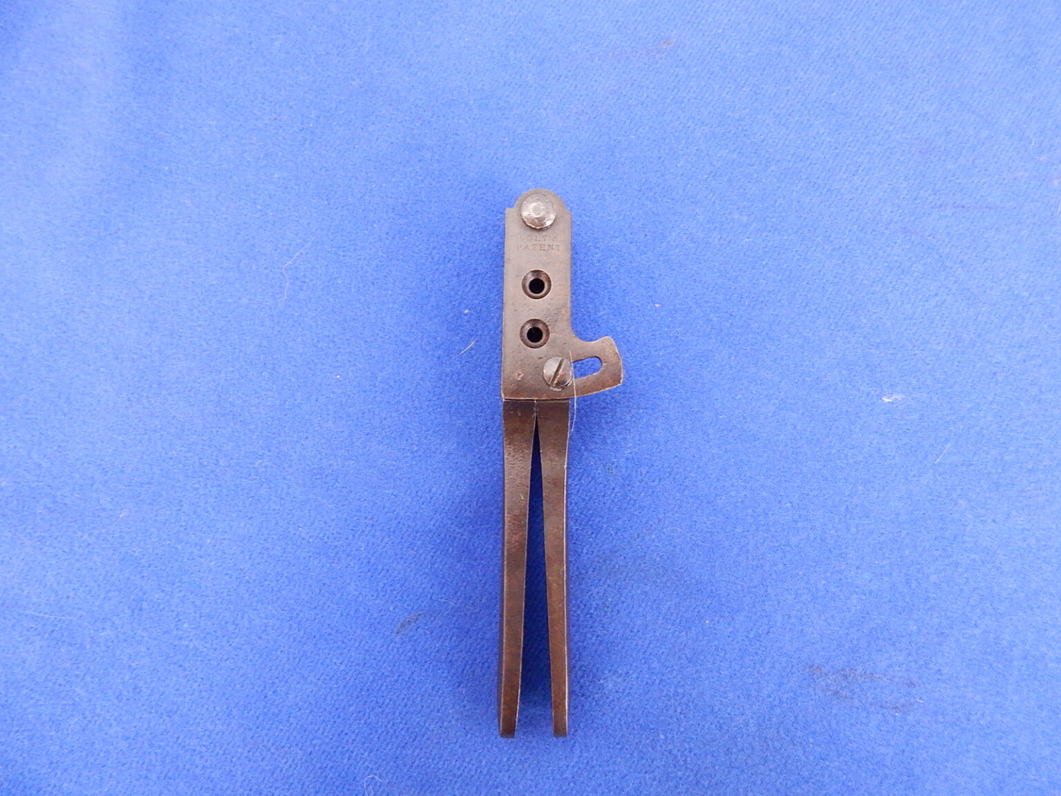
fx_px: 674
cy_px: 398
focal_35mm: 22
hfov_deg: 76.4
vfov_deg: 61.1
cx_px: 530
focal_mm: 4
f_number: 3
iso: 500
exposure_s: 1/8
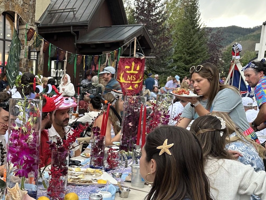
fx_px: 369
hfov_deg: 35.8
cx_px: 1
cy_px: 150
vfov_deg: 29.8
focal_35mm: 48
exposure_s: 1/121
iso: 80
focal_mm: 6.86
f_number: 1.78
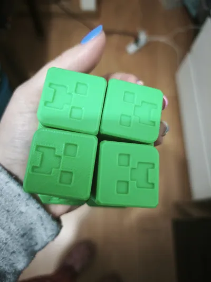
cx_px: 106
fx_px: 187
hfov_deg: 58.9
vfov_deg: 73.9
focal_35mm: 23
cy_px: 141
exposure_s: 1/33.3
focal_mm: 5.35
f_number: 1.7
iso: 1250
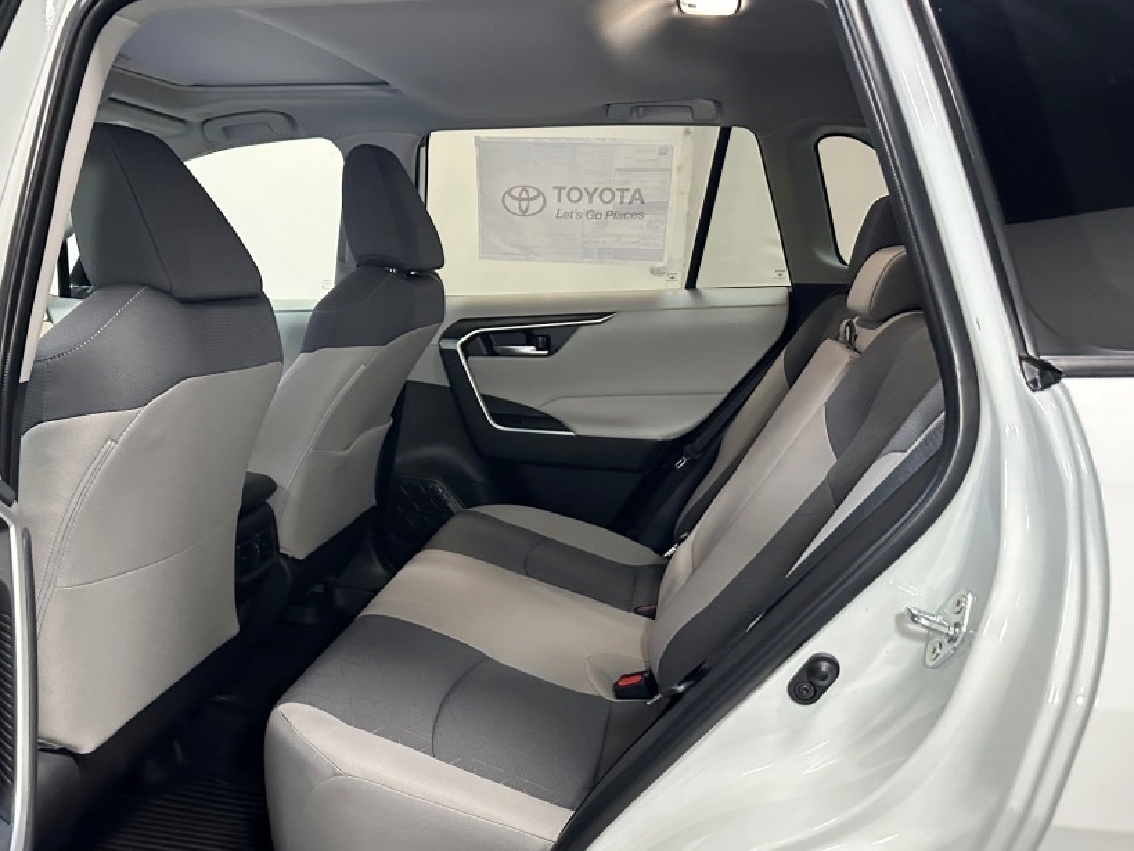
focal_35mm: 30
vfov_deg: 46.5
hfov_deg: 59.3
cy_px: 509
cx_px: 431
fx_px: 983
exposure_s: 1/60
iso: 640
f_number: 1.78
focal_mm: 6.86
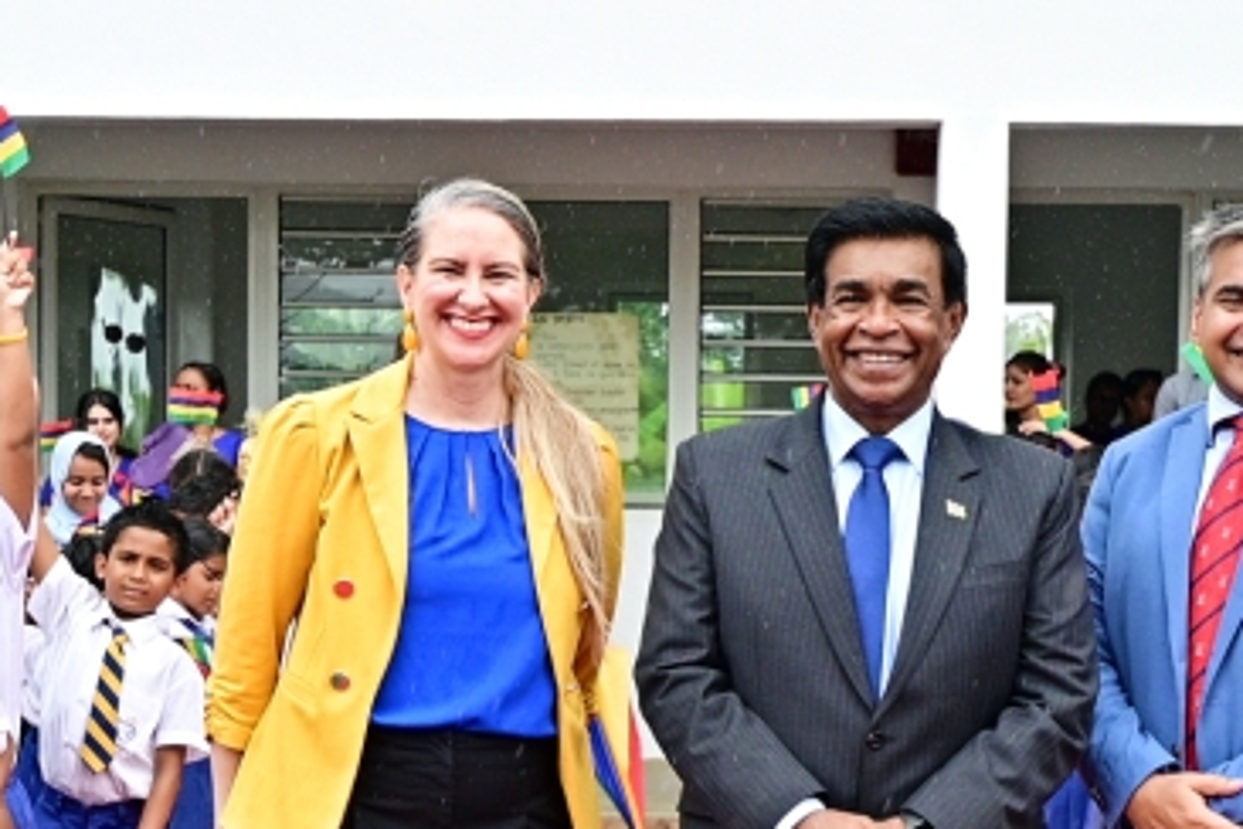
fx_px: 2900
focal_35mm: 84
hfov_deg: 24.2
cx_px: 584
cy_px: 749
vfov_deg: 16.1
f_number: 5.6
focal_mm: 20
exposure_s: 1/640
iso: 400
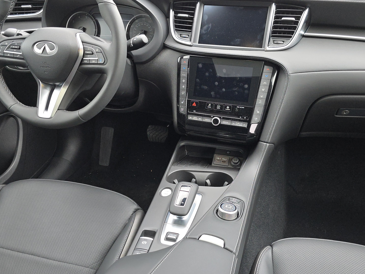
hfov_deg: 56.8
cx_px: 191
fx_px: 337
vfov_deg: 44.2
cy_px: 136
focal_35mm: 32
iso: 200
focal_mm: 6.3
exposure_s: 1/180
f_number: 1.7
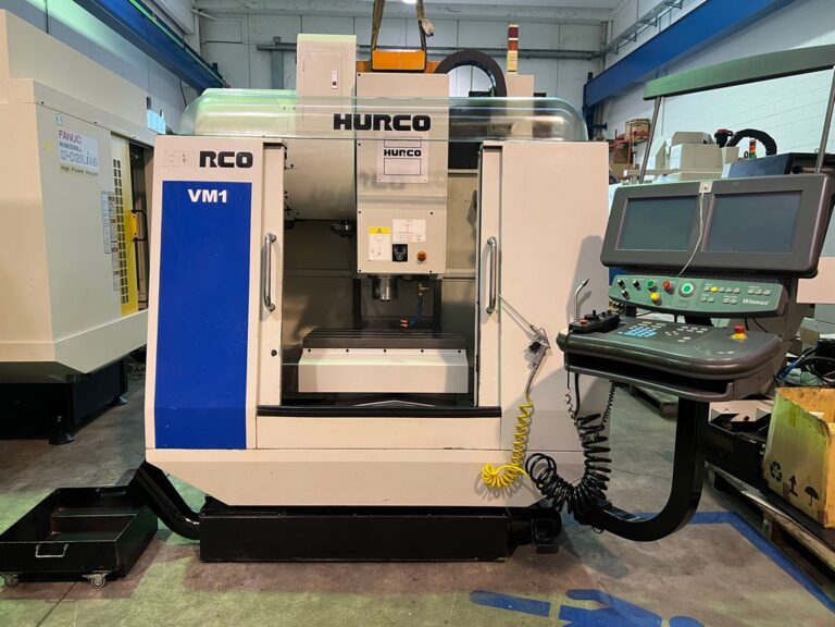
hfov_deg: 67.3
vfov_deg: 53.1
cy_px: 314
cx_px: 418
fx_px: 627
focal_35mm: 26
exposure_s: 1/50
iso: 250
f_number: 1.5
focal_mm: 5.7
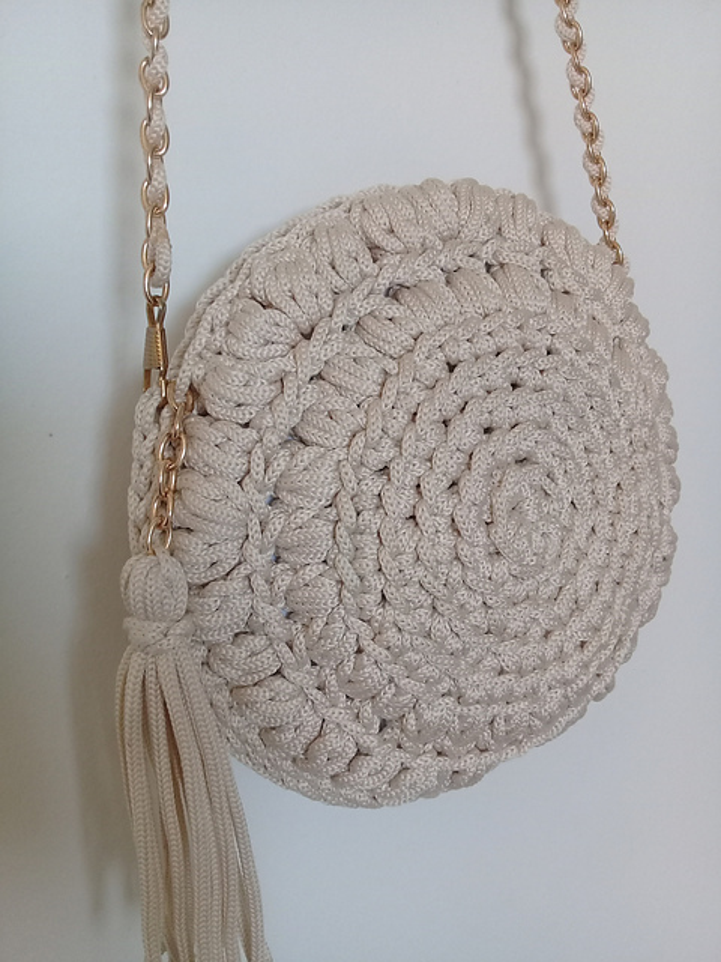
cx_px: 360
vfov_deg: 58.4
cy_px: 481
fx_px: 861
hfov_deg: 45.4
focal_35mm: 31
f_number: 2.2
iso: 50
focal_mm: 3.3
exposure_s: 1/40
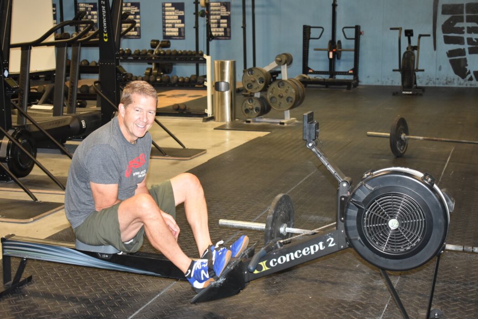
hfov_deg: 35.1
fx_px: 757
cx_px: 239
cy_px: 160
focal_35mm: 57
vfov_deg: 23.8
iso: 1100
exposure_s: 1/60
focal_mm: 38
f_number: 4.8
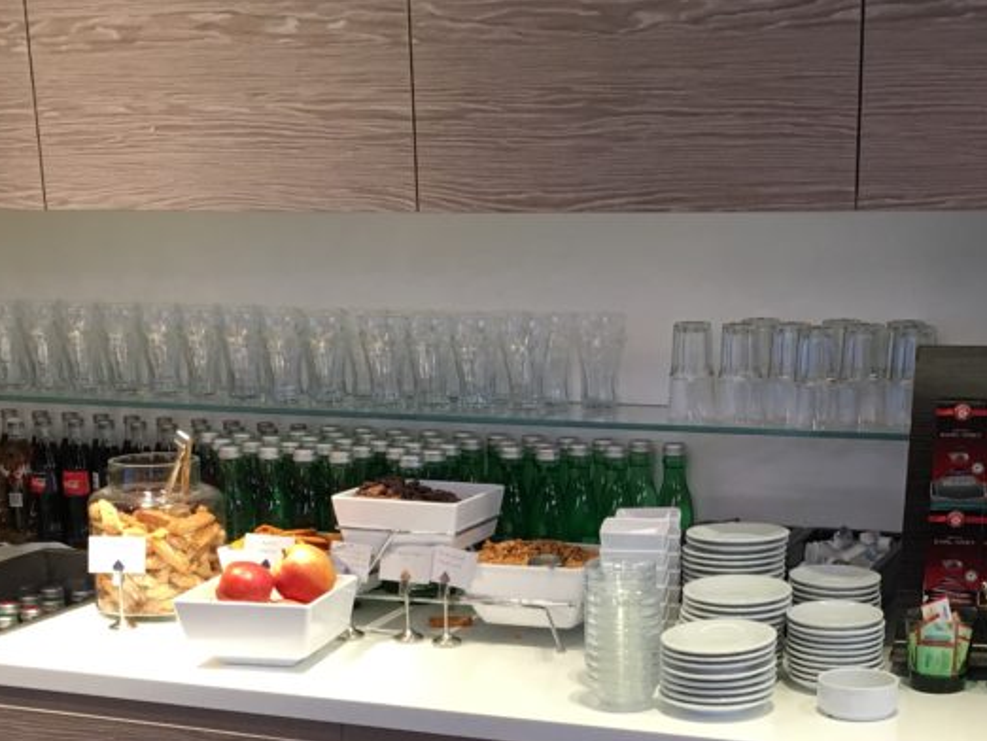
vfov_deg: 23.7
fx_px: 1712
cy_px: 690
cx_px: 605
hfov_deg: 32.0
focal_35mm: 60
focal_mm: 4.15
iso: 40
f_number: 2.2
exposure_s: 1/33
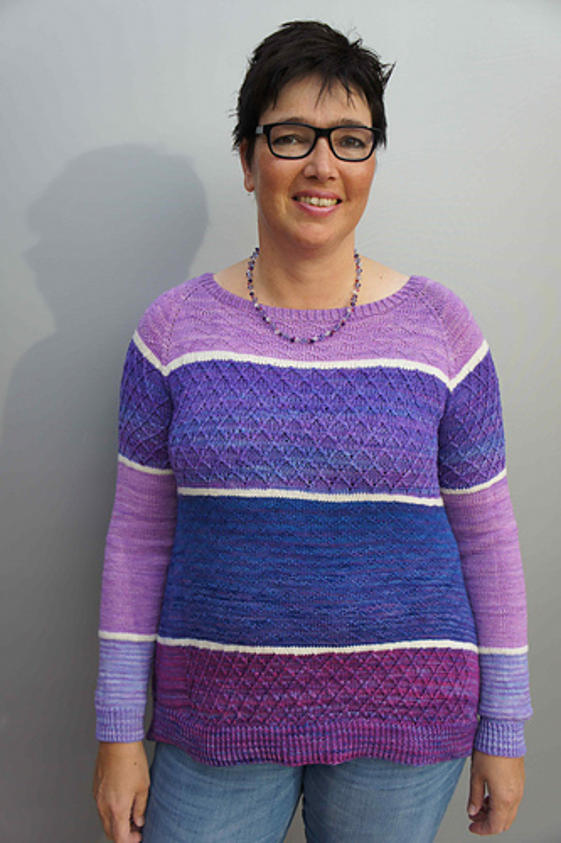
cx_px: 280
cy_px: 422
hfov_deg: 36.8
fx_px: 842
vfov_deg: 53.1
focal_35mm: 36
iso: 200
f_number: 4.5
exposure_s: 1/200
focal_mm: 24
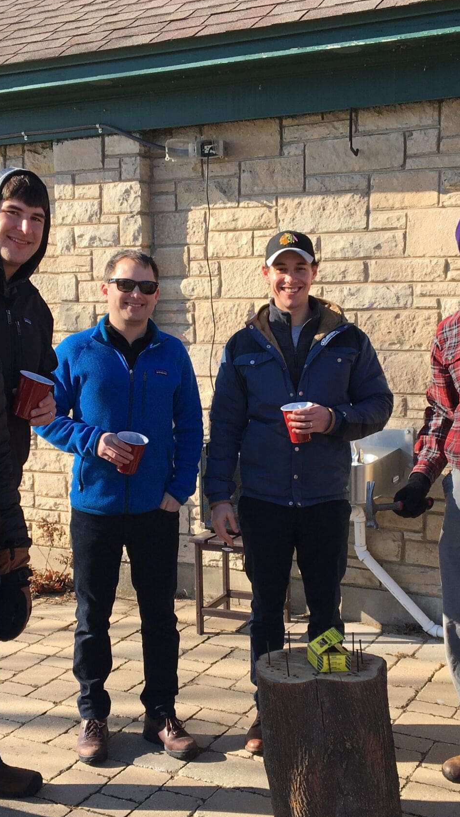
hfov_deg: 24.9
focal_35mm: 48
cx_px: 227
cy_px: 458
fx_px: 1041
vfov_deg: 42.8
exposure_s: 1/827
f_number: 2.2
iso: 25
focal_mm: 4.15
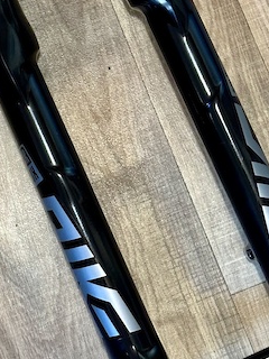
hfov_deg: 12.3
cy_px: 36
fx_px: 1243
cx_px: 87
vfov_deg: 16.2
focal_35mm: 120
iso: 400
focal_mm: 6.86
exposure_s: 1/40
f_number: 1.78
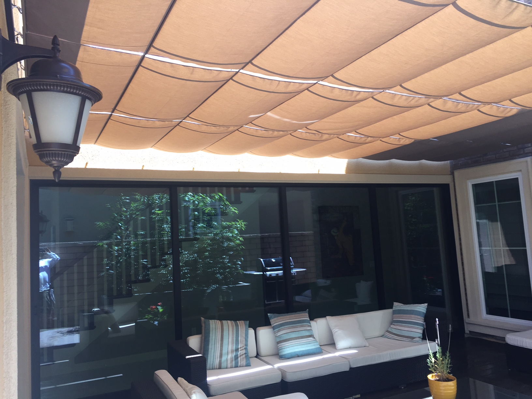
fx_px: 446
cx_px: 266
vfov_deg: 48.2
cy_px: 200
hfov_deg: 61.7
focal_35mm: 29
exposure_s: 1/120
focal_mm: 4.15
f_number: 2.2
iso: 32
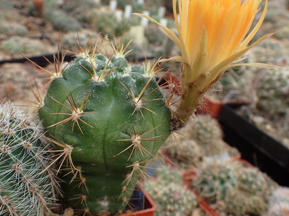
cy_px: 94
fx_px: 325
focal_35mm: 39
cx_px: 138
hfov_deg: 47.9
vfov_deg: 36.7
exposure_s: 1/125
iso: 100
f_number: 3.2
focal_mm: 5.5
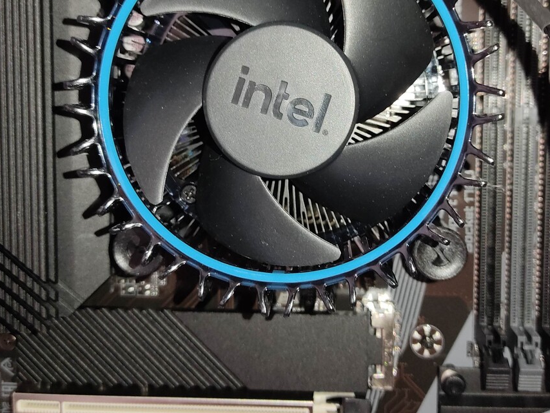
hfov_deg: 47.8
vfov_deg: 36.5
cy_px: 145
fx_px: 620
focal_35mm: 39
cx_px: 291
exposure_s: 1/25
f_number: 1.79
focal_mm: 4.74
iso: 749
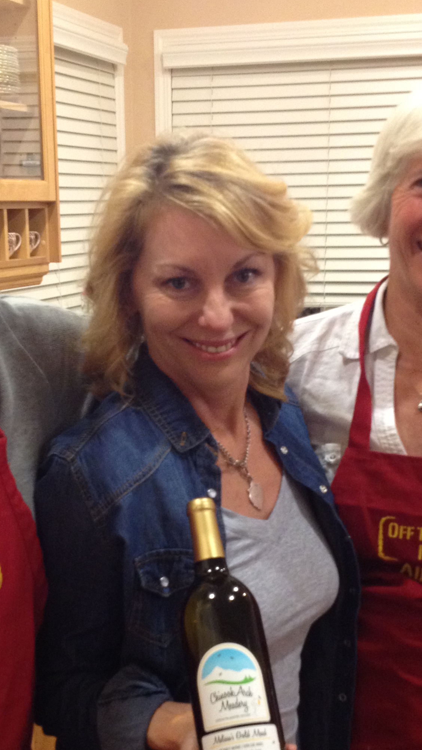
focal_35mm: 62
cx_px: 177
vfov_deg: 33.7
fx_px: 1233
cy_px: 473
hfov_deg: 19.4
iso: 200
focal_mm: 4.28
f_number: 2.4
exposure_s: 1/20
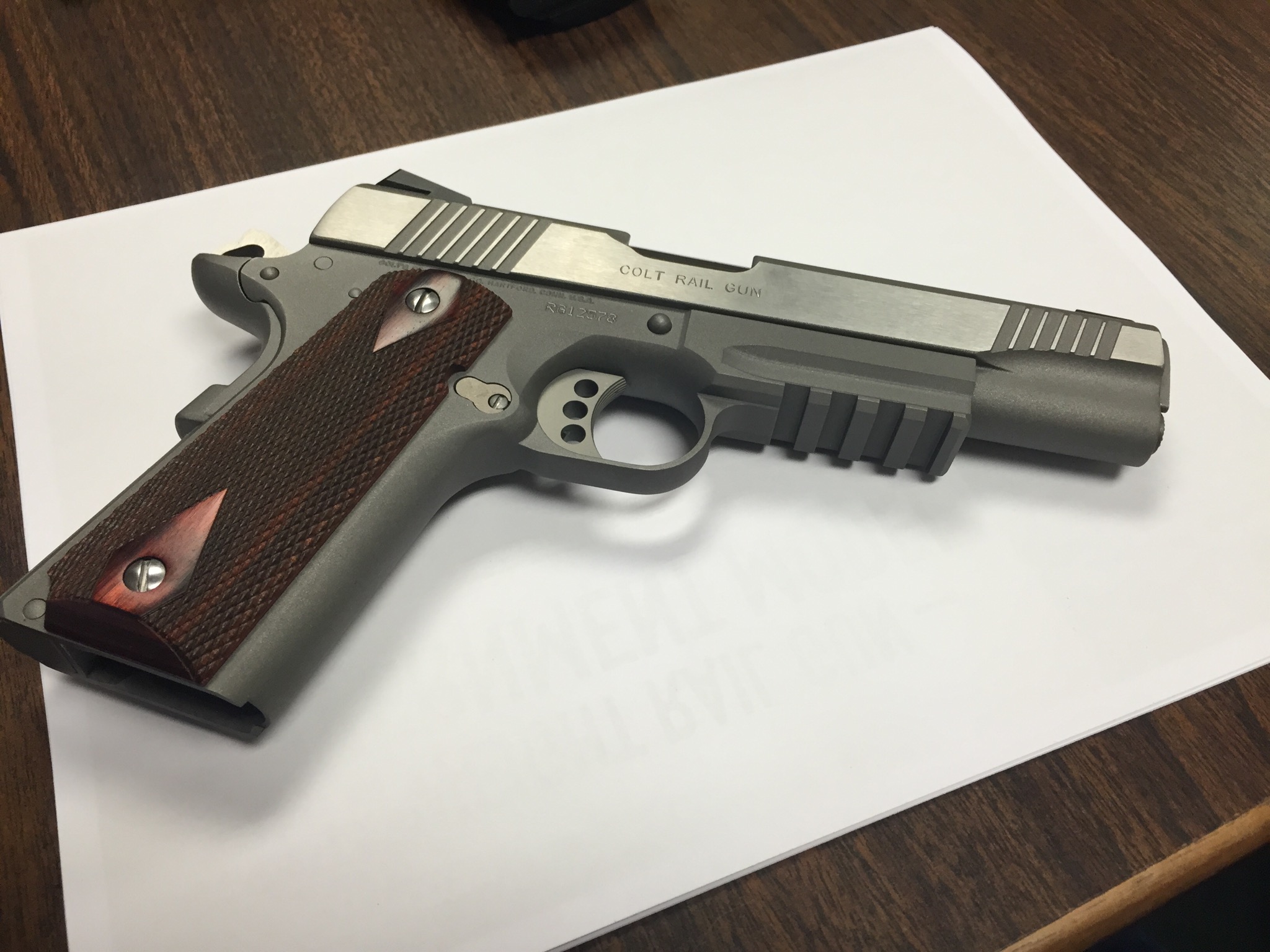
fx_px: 1064
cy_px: 476
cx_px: 635
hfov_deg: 61.7
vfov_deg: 48.2
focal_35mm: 29
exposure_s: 1/30
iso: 32
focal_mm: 4.15
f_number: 2.2
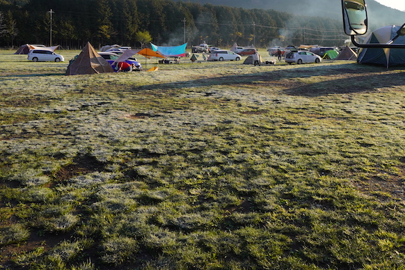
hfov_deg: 55.6
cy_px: -3
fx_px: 383
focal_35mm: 34
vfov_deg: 35.0
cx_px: 178
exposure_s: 1/100
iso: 100
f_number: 7.1
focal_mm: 11
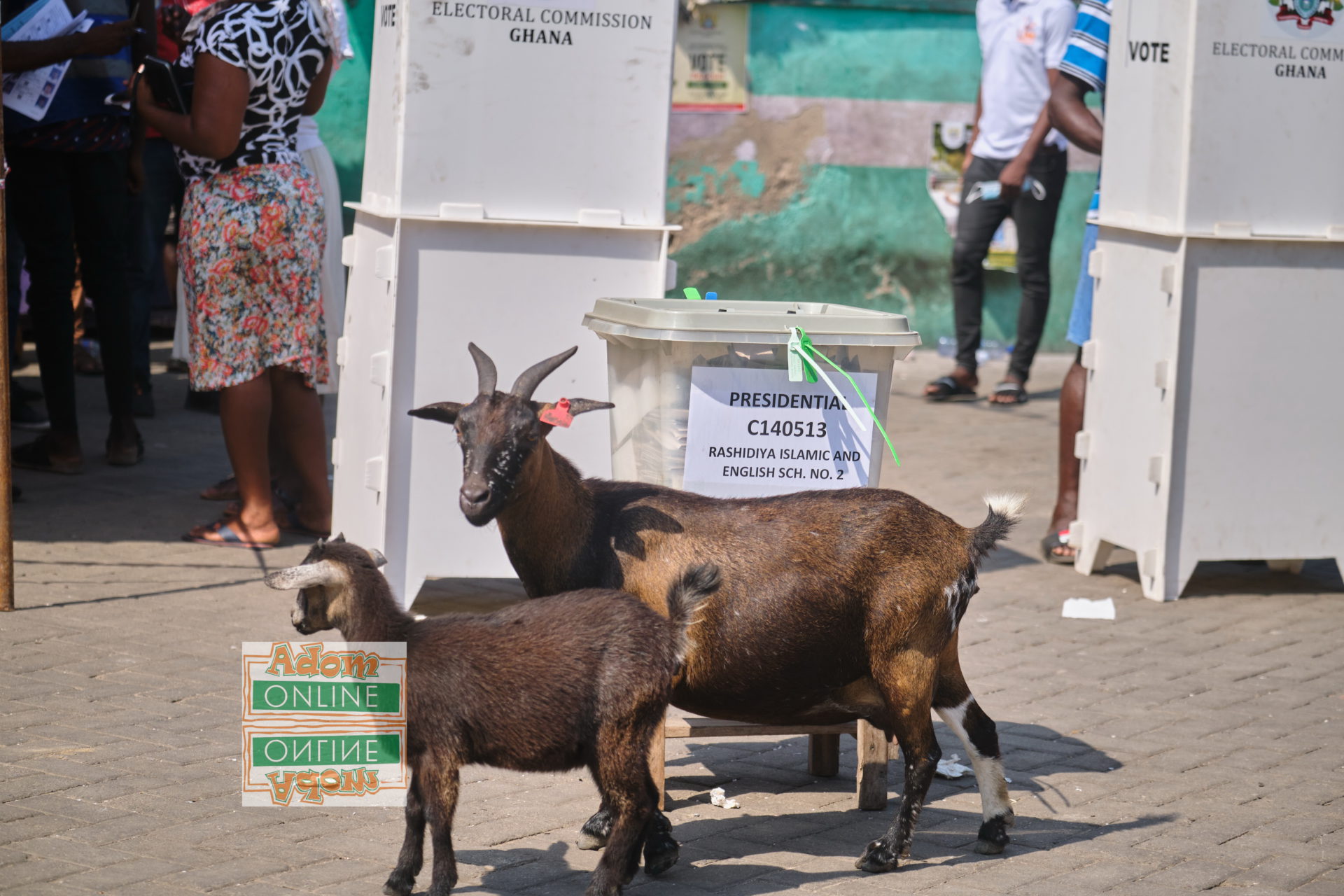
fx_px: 3024
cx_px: 672
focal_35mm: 81
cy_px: 448
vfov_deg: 16.9
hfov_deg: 25.1
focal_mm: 54.1
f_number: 2.8
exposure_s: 1/3200
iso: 160
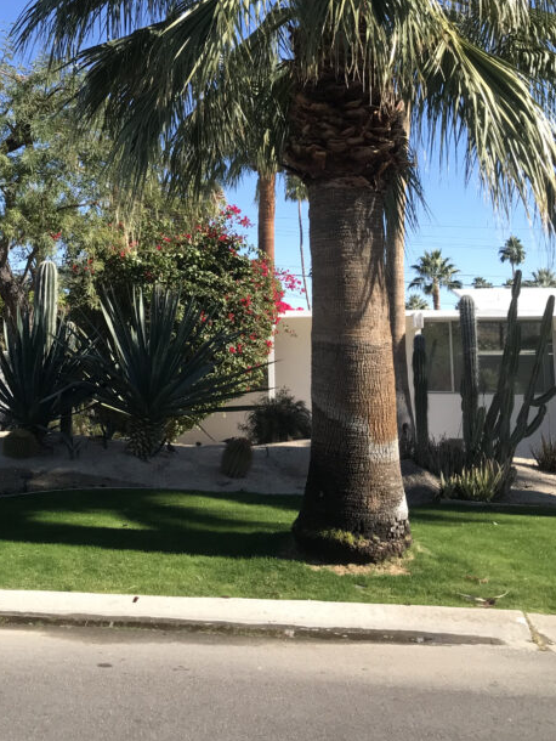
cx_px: 151
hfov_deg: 30.5
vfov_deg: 39.7
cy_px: 219
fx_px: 1006
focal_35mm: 47
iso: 20
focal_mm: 3.99
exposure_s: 1/1114
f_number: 1.8
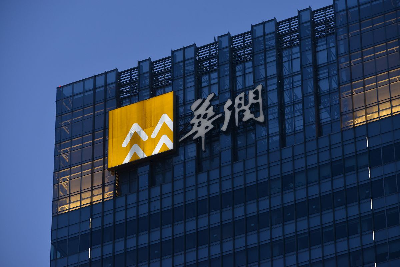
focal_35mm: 200
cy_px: 134
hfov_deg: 10.3
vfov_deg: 6.9
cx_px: 200
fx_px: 2223
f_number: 8
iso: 800
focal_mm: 200
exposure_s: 1/40
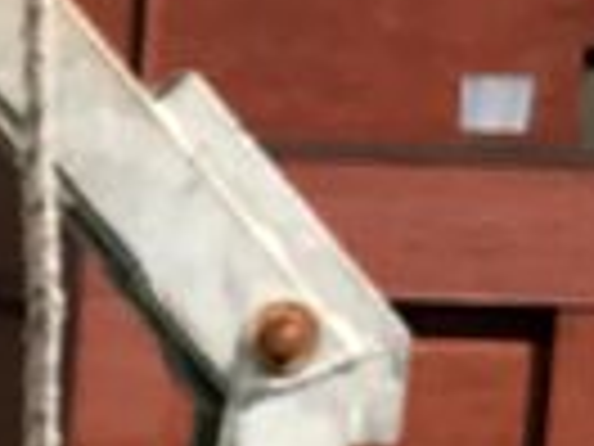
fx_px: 3724
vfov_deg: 6.0
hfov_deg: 8.0
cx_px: -1102
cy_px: 1658
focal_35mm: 217
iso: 20
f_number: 1.8
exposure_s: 1/2083
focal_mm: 3.99
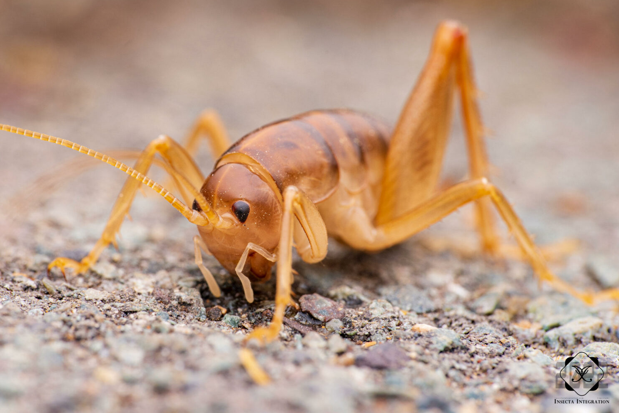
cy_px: 202
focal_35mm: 109
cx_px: 304
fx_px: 1874
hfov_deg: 18.8
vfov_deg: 12.6
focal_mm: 105
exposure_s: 1/200
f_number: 18
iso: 200
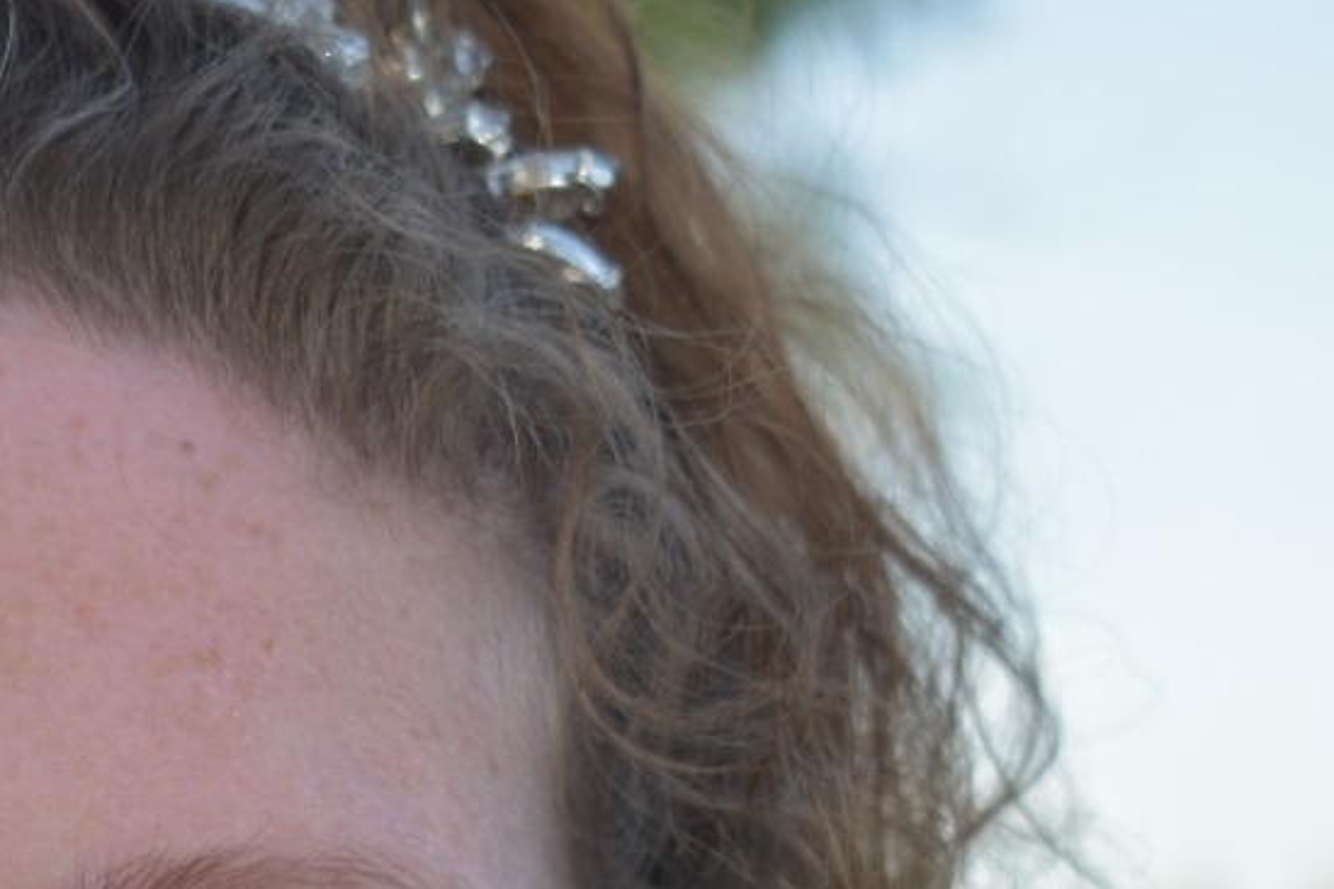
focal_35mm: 177
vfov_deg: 7.7
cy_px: 1095
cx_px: -177
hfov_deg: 11.4
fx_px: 6558
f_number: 5
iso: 100
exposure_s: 1/100
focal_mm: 40
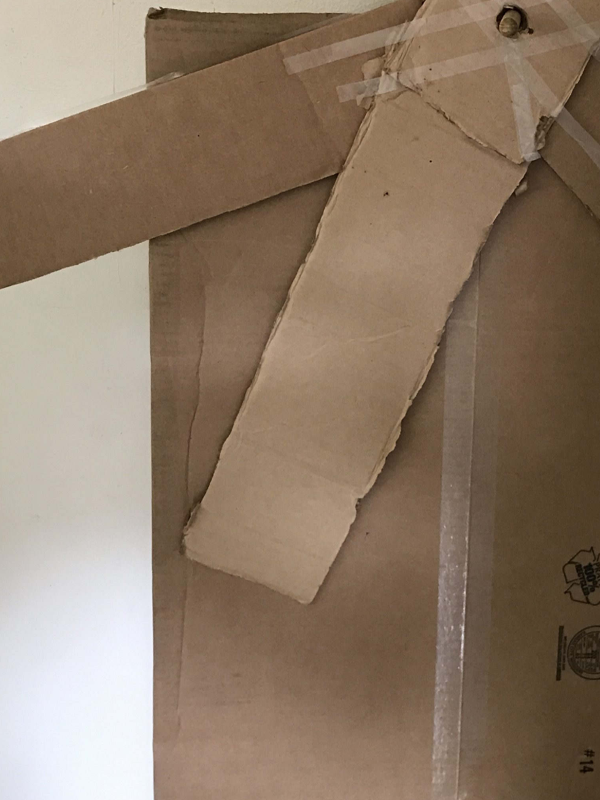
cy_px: 364
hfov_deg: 25.7
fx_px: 1294
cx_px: 463
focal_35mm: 56
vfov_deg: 34.3
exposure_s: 1/15
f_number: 1.8
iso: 50
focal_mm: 3.99
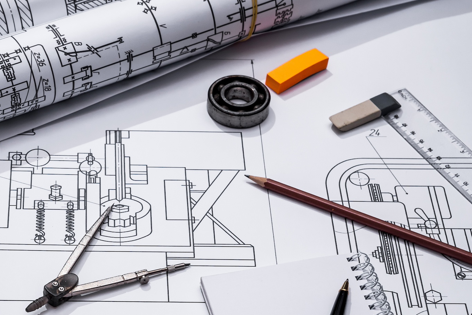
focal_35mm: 116
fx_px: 1521
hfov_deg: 17.5
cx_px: 107
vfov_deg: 11.8
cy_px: 246
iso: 500
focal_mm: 70
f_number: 11
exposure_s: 1/100
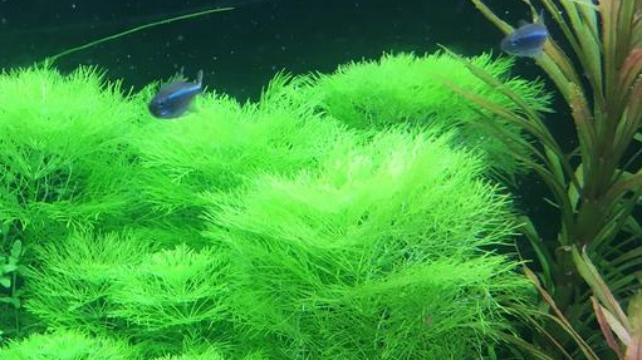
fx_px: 1123
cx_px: -3
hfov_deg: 29.7
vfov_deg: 17.5
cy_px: 415
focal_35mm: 66
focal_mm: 4.15
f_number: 2.2
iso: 25
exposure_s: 1/40
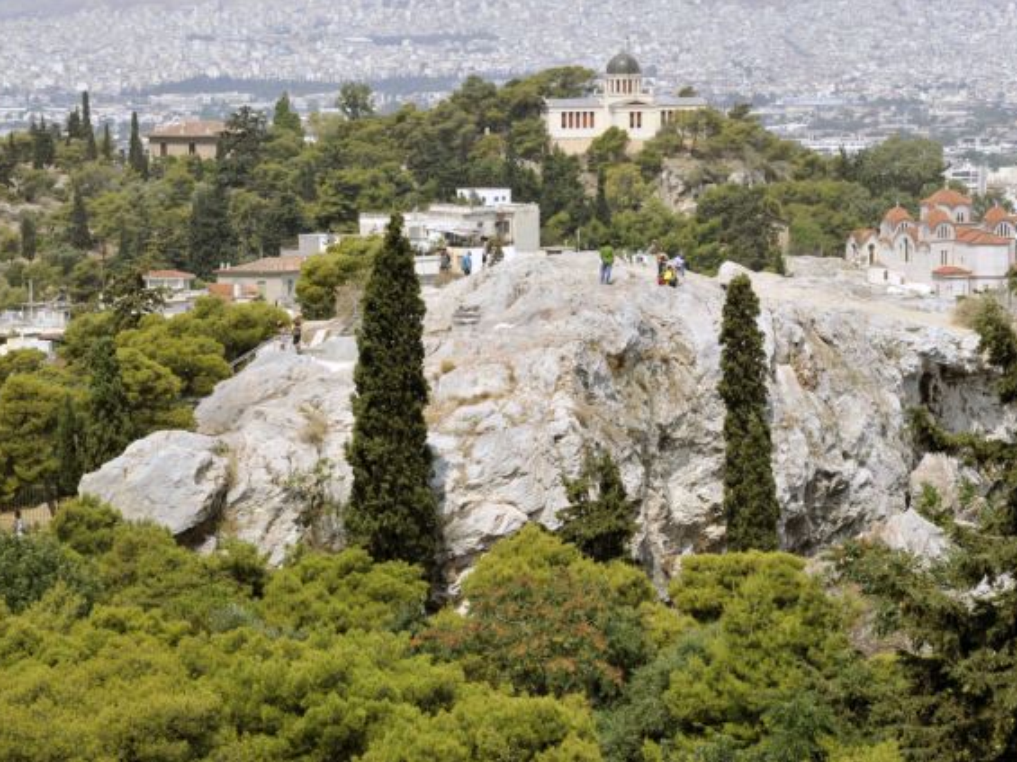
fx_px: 3582
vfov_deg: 12.1
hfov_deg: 16.2
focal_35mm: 122
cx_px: 554
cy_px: 380
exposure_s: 1/80
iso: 200
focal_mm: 112
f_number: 22
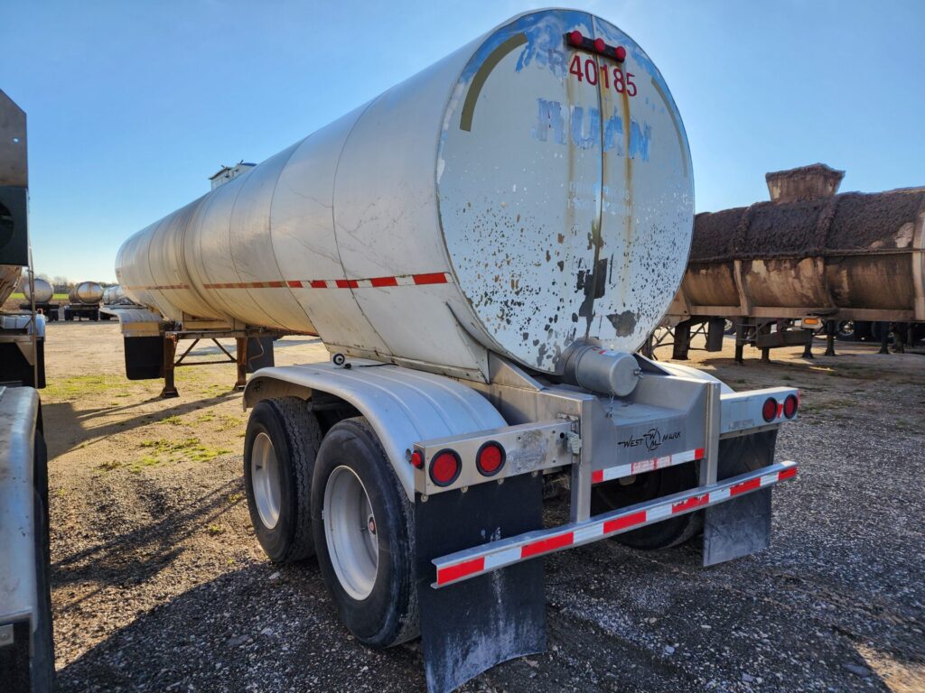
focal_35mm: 23
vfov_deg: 58.9
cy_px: 346
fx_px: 615
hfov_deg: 73.9
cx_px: 462
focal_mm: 6.4
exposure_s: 1/614
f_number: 1.8
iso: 12
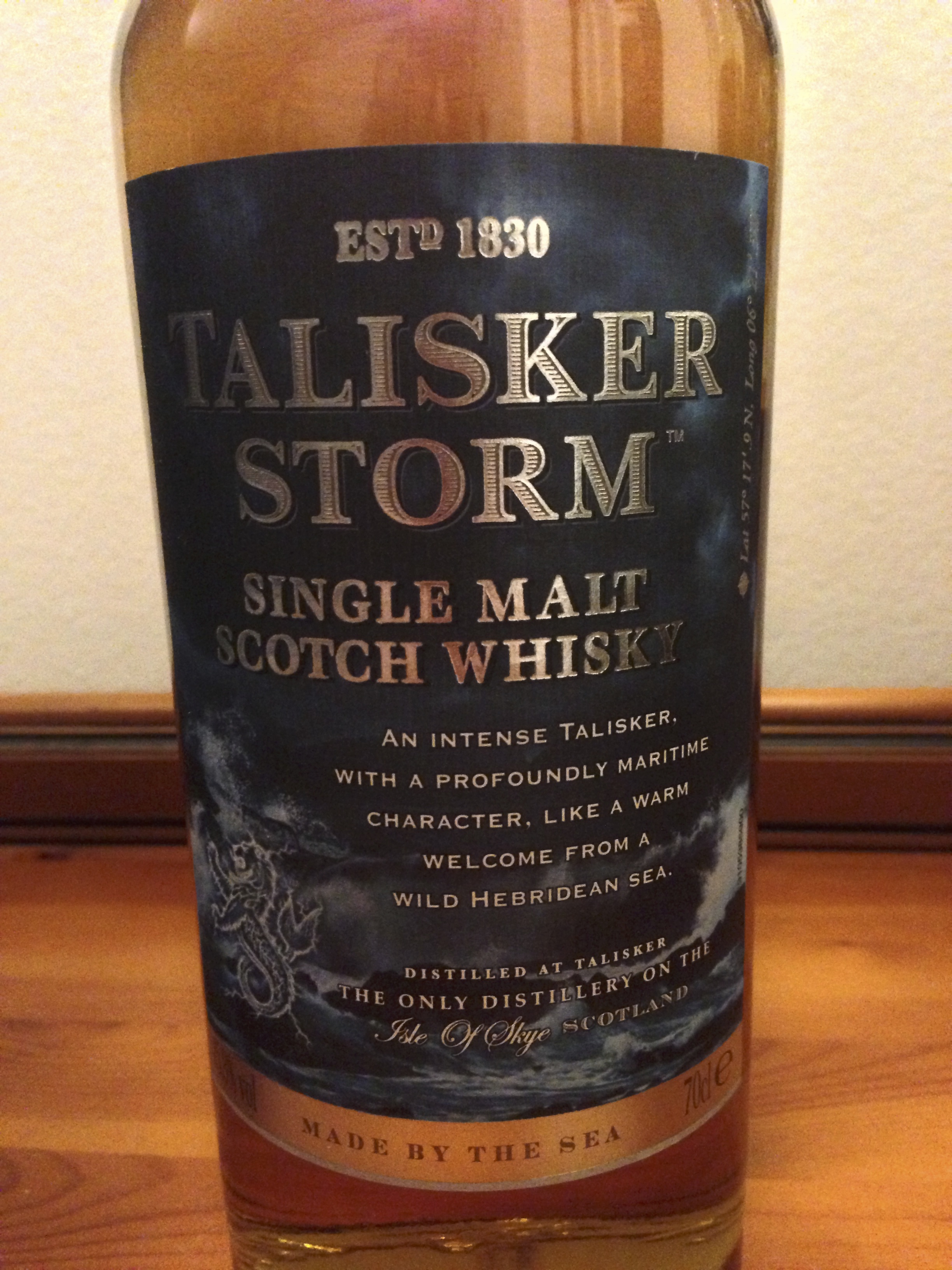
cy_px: 635
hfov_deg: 42.9
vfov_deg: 55.4
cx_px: 476
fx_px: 1210
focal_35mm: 33
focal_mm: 4.13
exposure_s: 1/15
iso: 800
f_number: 2.4
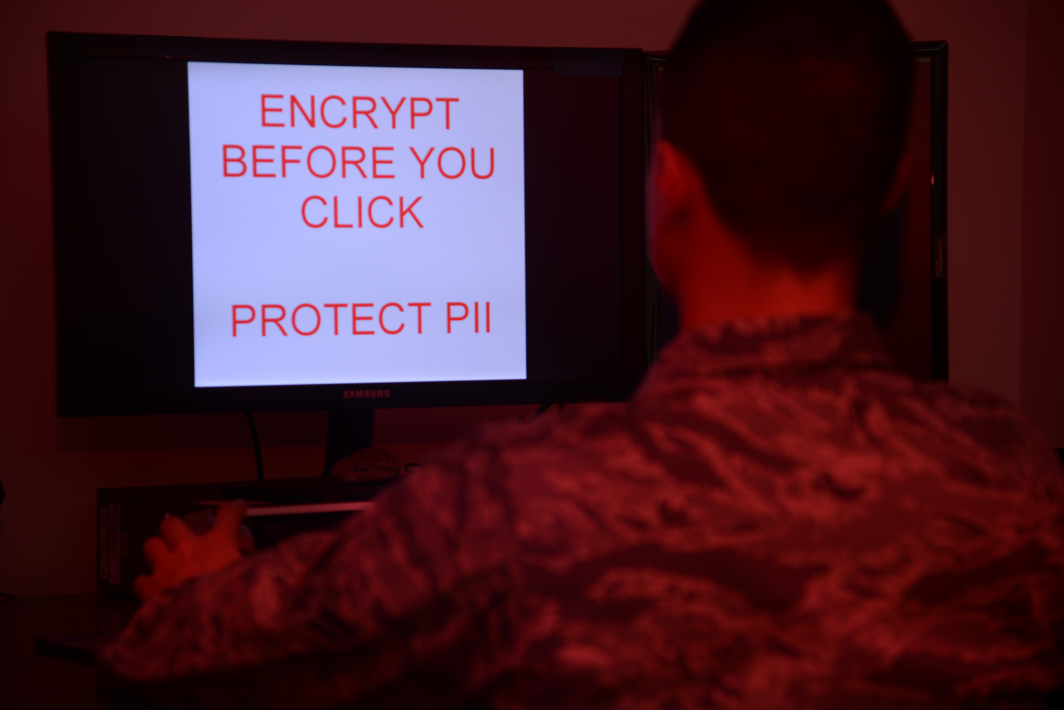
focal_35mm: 110
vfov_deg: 12.5
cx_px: 532
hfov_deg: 18.6
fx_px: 3252
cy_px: 355
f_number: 4.5
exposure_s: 1/60
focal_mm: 110
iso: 320
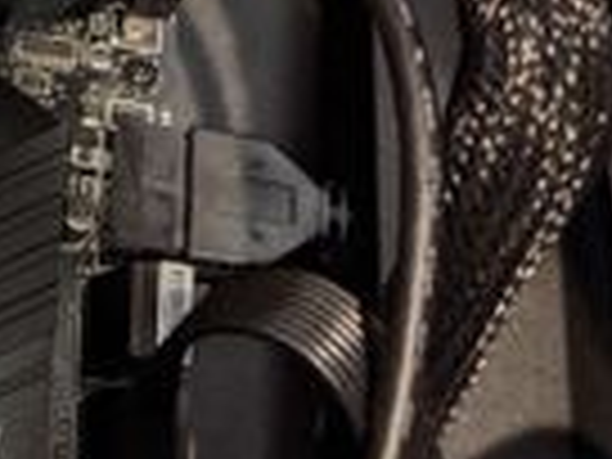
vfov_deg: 15.3
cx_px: -378
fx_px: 1680
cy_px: 14
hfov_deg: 17.8
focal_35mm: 95
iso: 363
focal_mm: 4.44
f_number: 1.8
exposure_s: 1/24
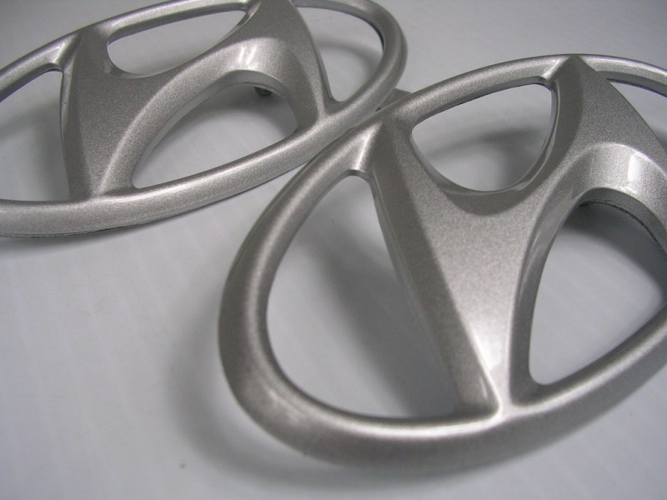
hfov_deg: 49.0
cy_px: 250
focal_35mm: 38
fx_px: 732
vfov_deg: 37.7
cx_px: 334
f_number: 2.8
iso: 50
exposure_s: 1/104
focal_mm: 5.8
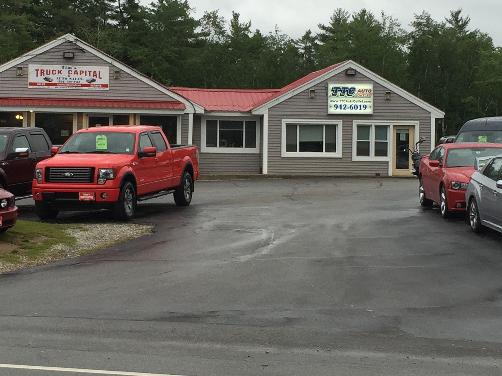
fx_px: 1131
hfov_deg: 25.0
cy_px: 164
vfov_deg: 18.9
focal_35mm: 78
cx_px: 215
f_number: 2.2
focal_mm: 4.15
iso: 40
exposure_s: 1/120
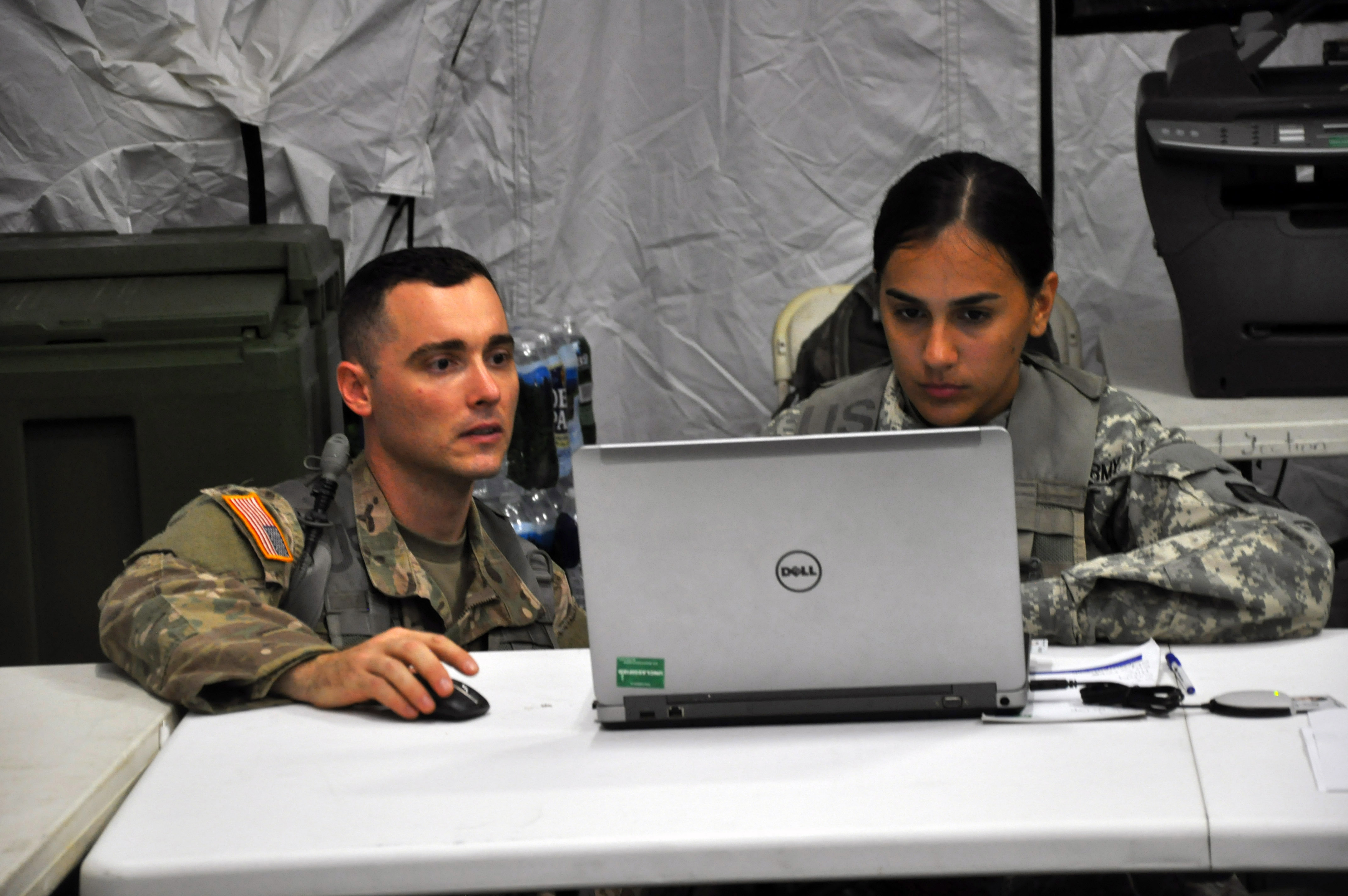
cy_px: 448
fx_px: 5161
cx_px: 674
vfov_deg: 9.9
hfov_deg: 14.9
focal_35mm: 138
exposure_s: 1/30
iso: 800
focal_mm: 92
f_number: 5.6
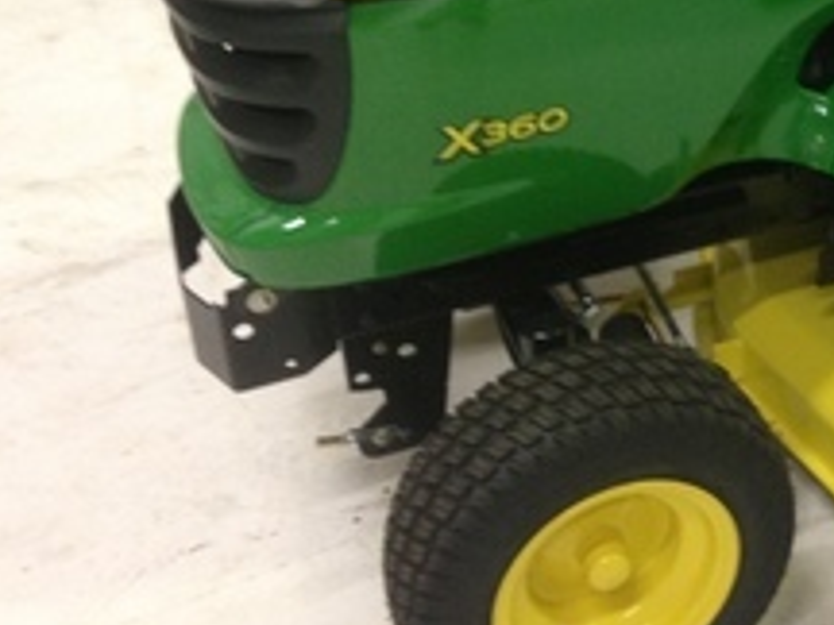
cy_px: 27
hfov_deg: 21.9
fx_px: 2000
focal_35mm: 83
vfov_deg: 17.4
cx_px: 985
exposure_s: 1/20
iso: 160
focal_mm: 4.13
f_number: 2.4
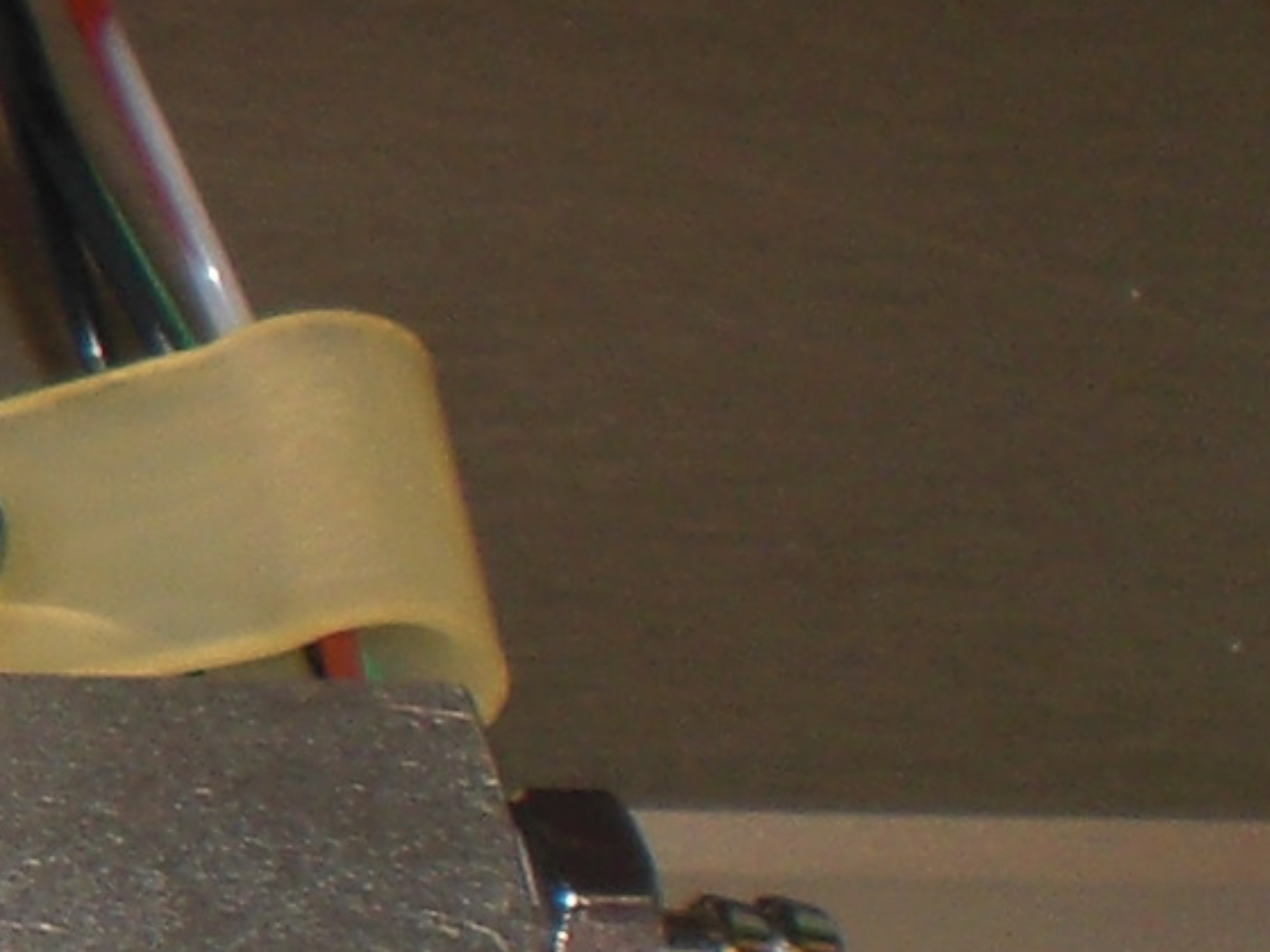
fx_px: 8143
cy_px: 502
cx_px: -1886
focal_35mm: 222
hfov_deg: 8.1
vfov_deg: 6.7
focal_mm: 6.3
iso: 64
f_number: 5.6
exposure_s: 1/60
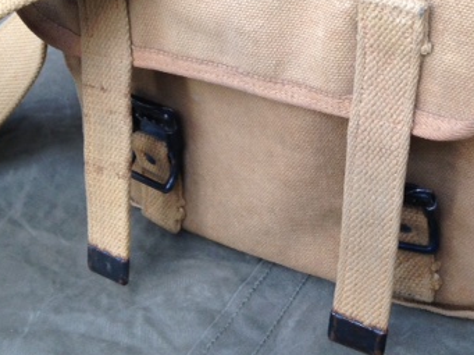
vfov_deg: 23.0
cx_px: 304
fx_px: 848
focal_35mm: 62
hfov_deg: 31.1
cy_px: 40
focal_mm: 4.12
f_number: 2.4
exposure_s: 1/60
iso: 64
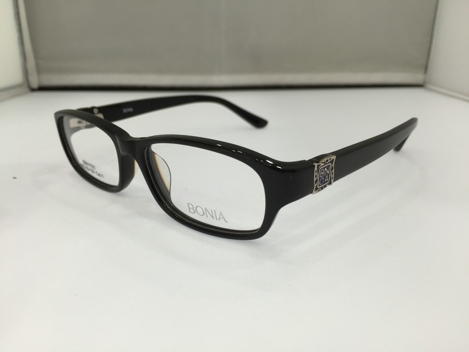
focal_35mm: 29
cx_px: 234
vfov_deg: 48.2
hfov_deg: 61.7
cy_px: 176
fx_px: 393
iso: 32
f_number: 2.2
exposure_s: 1/50
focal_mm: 4.15
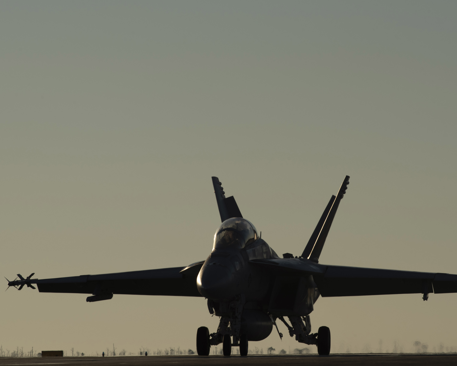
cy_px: 183
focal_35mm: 338
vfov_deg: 4.6
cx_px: 257
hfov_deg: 5.7
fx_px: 4572
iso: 100
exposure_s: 1/640
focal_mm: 300
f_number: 14
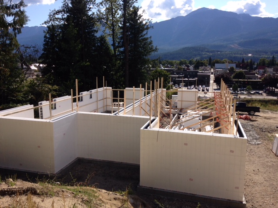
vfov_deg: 42.9
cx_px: 139
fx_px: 265
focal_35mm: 33
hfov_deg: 55.4
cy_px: 104
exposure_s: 1/1595
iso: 50
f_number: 2.4
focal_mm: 4.12
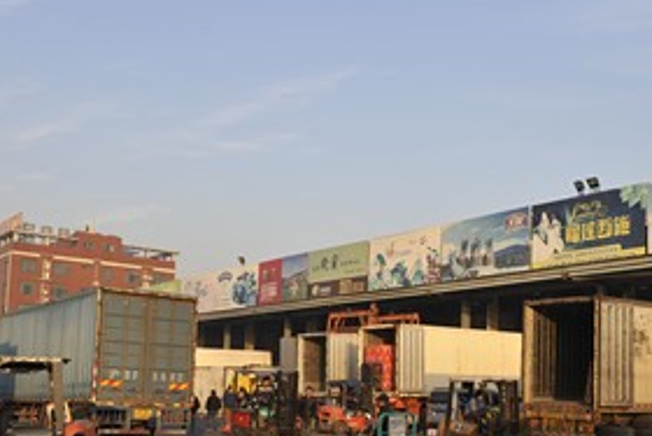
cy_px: 308
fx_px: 834
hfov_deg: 42.4
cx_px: 408
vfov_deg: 29.0
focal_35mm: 46
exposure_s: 1/400
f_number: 6.3
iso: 280
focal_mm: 28
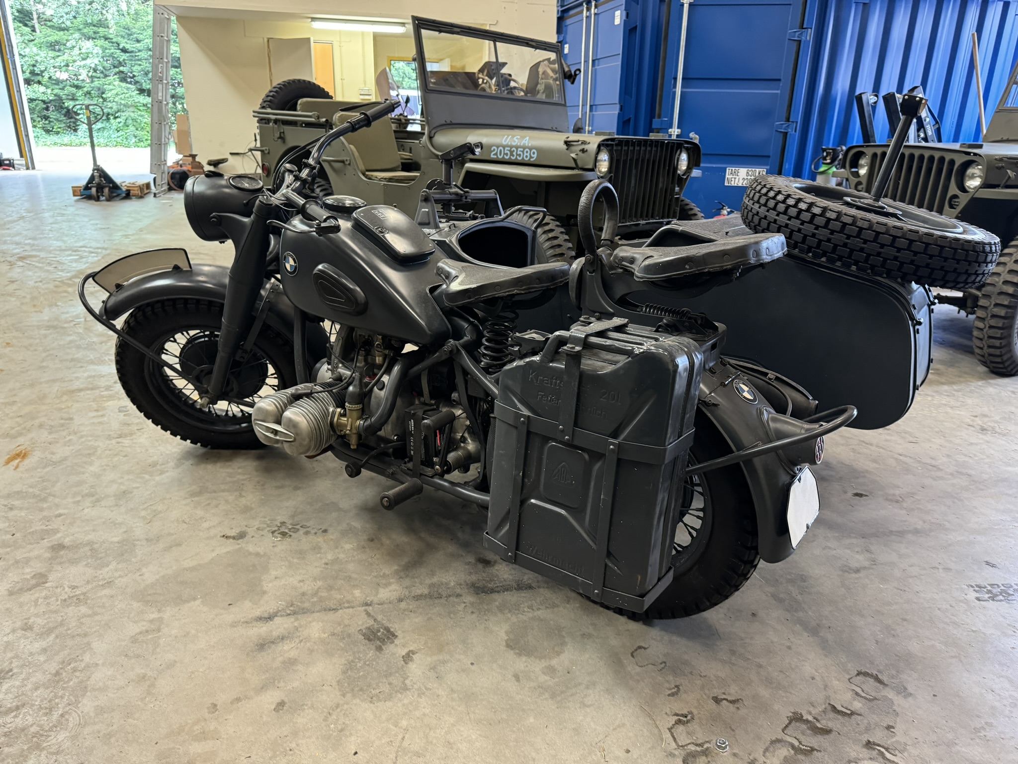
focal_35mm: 24
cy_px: 382
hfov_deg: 71.6
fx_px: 706
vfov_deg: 56.8
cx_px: 509
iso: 500
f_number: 1.78
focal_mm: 6.76
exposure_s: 1/50
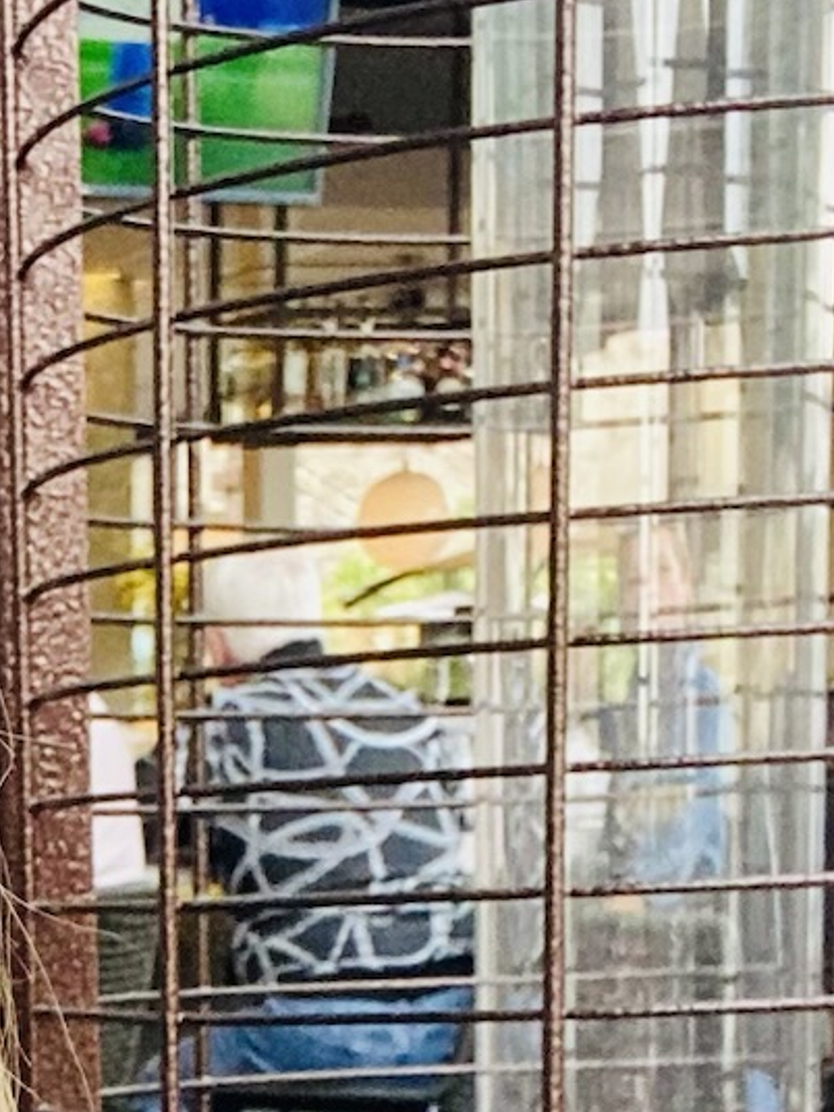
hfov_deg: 12.8
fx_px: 3598
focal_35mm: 112
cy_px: 1562
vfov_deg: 16.3
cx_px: -247
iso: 100
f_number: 2.2
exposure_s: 1/121
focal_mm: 2.71
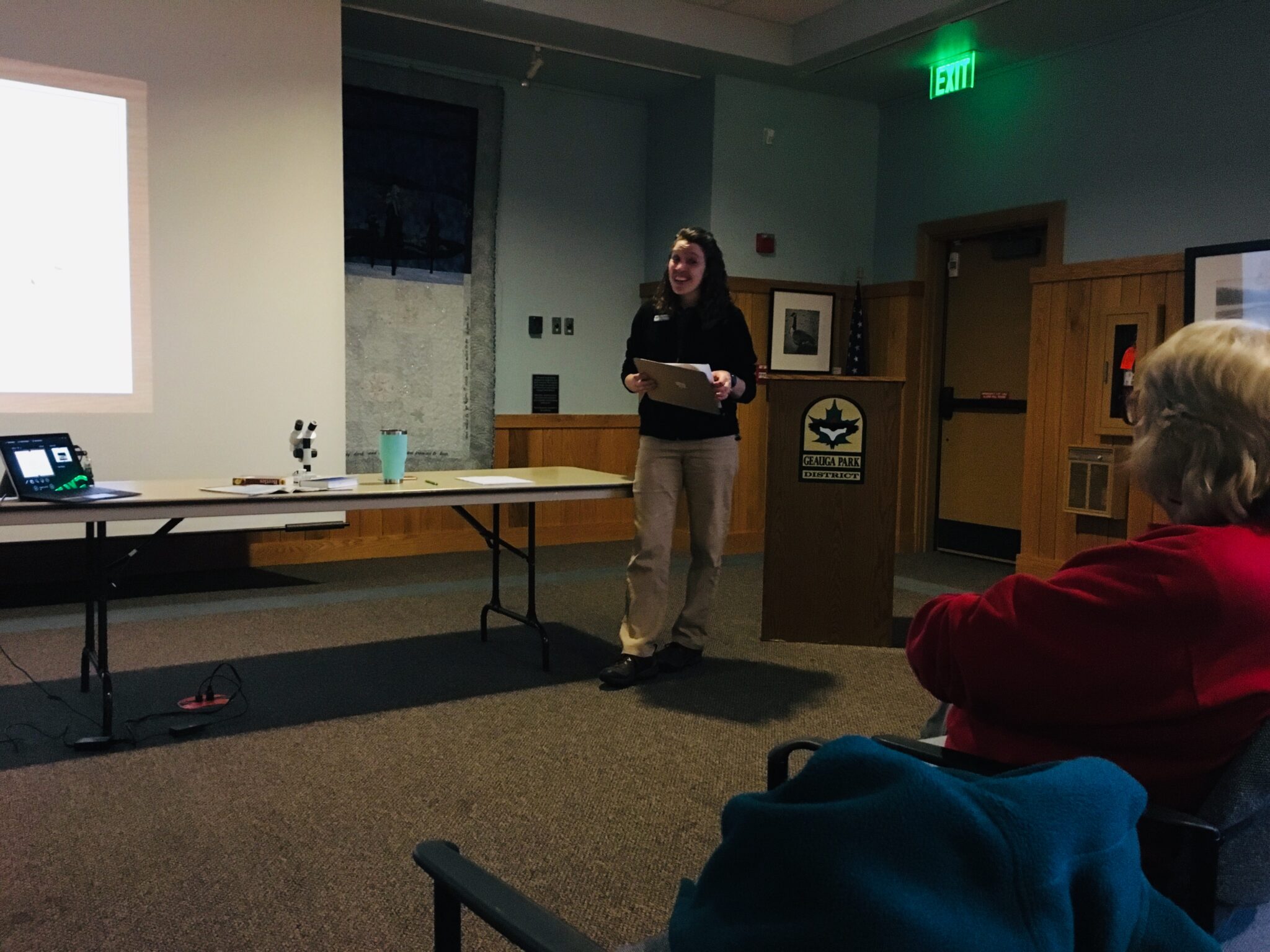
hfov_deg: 61.7
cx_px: 635
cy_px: 476
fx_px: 1064
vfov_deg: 48.2
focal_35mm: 29
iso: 320
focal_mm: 4.15
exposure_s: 1/15
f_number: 2.2
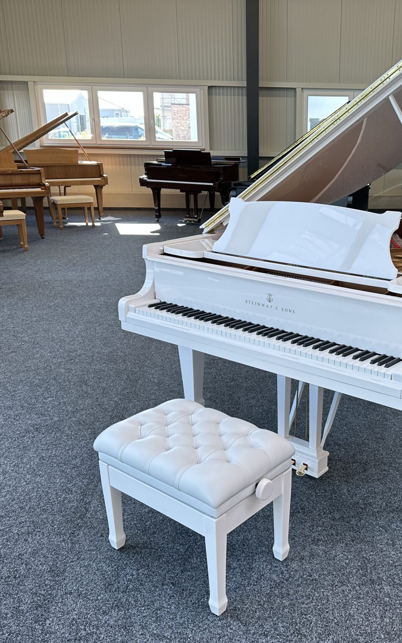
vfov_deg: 56.7
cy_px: 322
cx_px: 292
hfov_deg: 36.6
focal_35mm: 34
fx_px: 596
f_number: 1.78
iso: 125
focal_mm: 6.86
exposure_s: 1/134
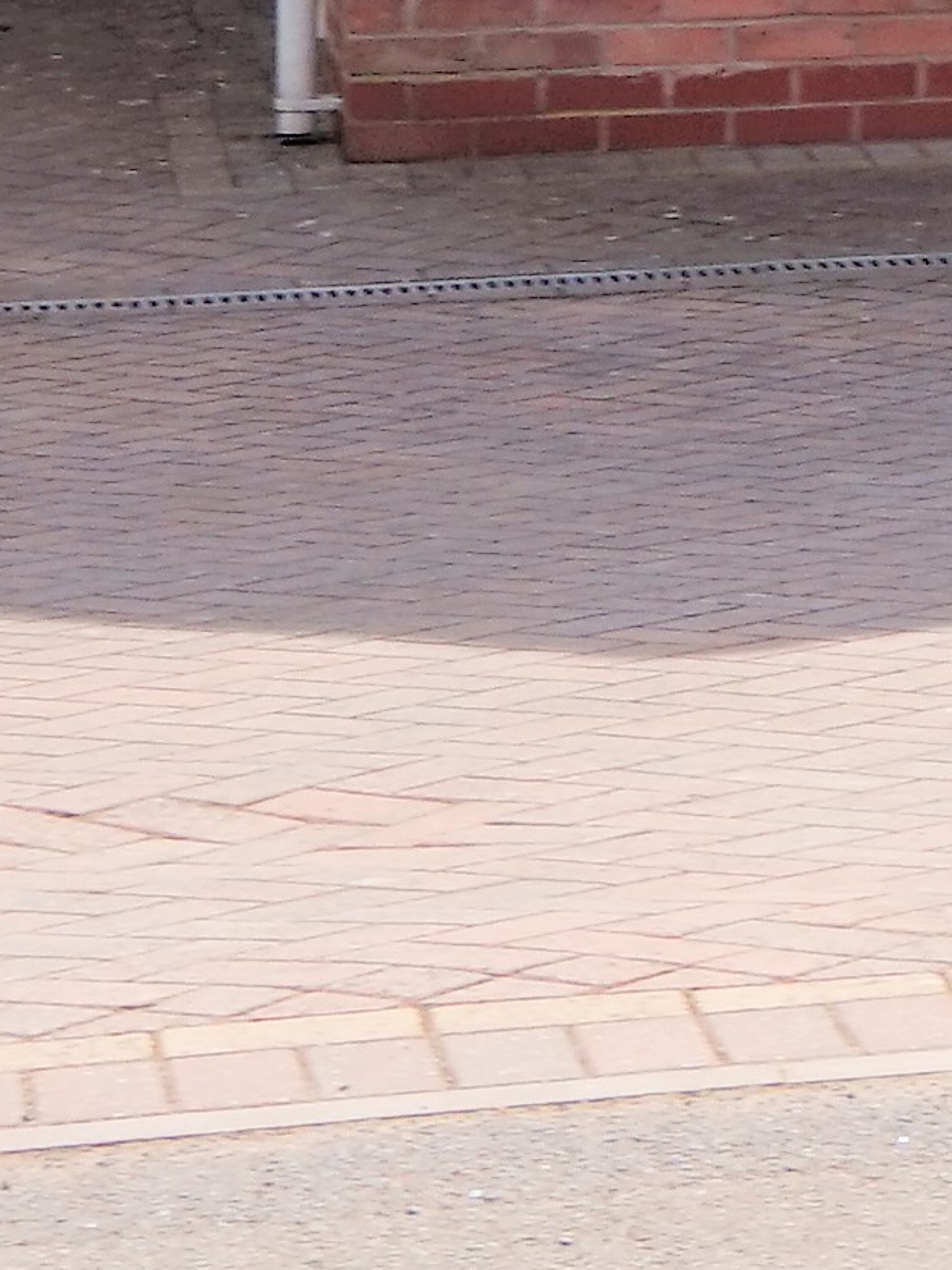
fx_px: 7270
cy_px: -1252
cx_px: 2268
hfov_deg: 7.1
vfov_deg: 9.4
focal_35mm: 198
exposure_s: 1/80
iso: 100
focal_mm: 21
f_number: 13
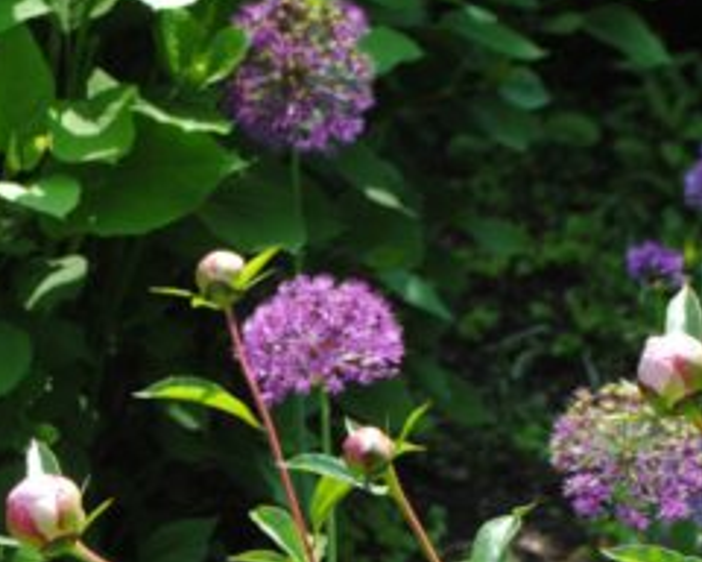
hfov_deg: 14.2
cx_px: 216
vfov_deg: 11.4
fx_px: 2805
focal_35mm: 135
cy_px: 492
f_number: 5.6
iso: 110
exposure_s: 1/125
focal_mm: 36
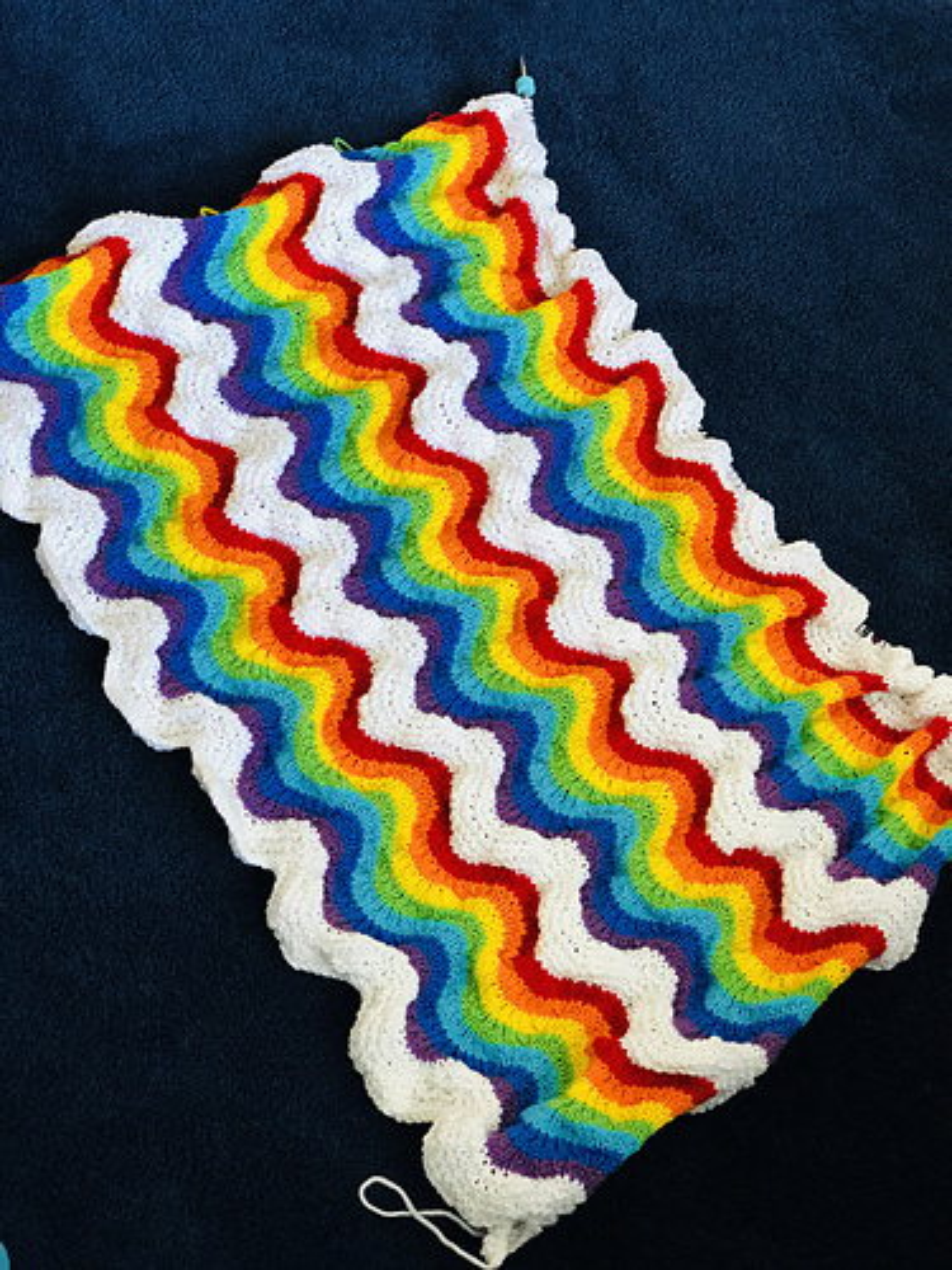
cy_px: 635
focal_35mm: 52
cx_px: 476
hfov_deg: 28.0
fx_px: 1907
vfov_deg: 36.8
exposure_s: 1/21
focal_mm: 6
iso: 160
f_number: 2.4
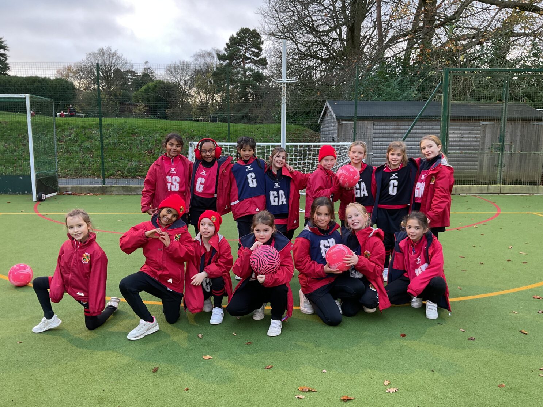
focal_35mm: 30
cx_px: 263
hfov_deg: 59.9
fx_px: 471
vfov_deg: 46.8
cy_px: 210
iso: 40
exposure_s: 1/60
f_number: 1.8
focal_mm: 3
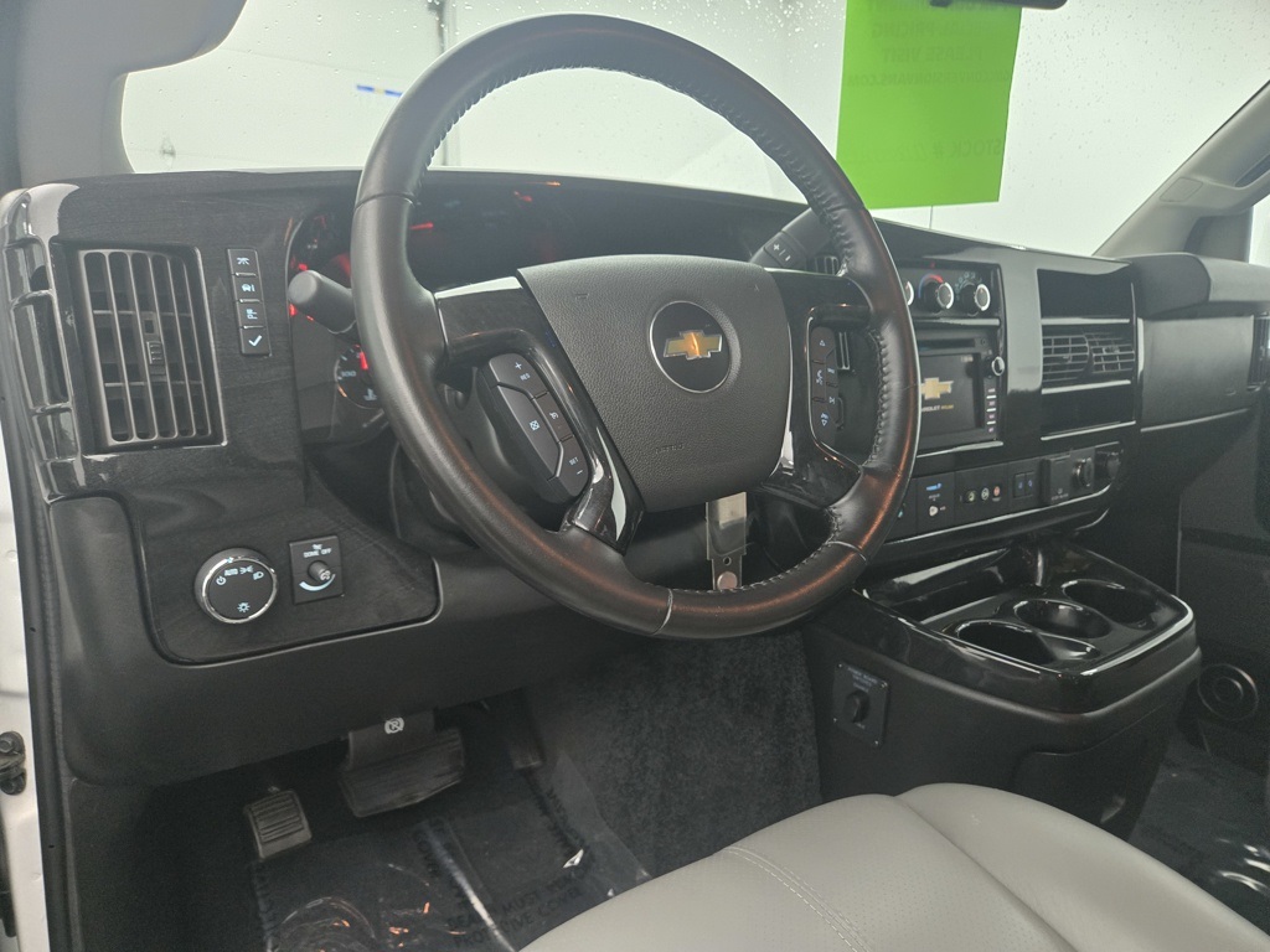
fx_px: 844
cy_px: 476
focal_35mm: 23
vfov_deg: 58.9
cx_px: 635
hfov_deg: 73.9
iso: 1000
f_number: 1.8
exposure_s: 1/120
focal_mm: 5.4
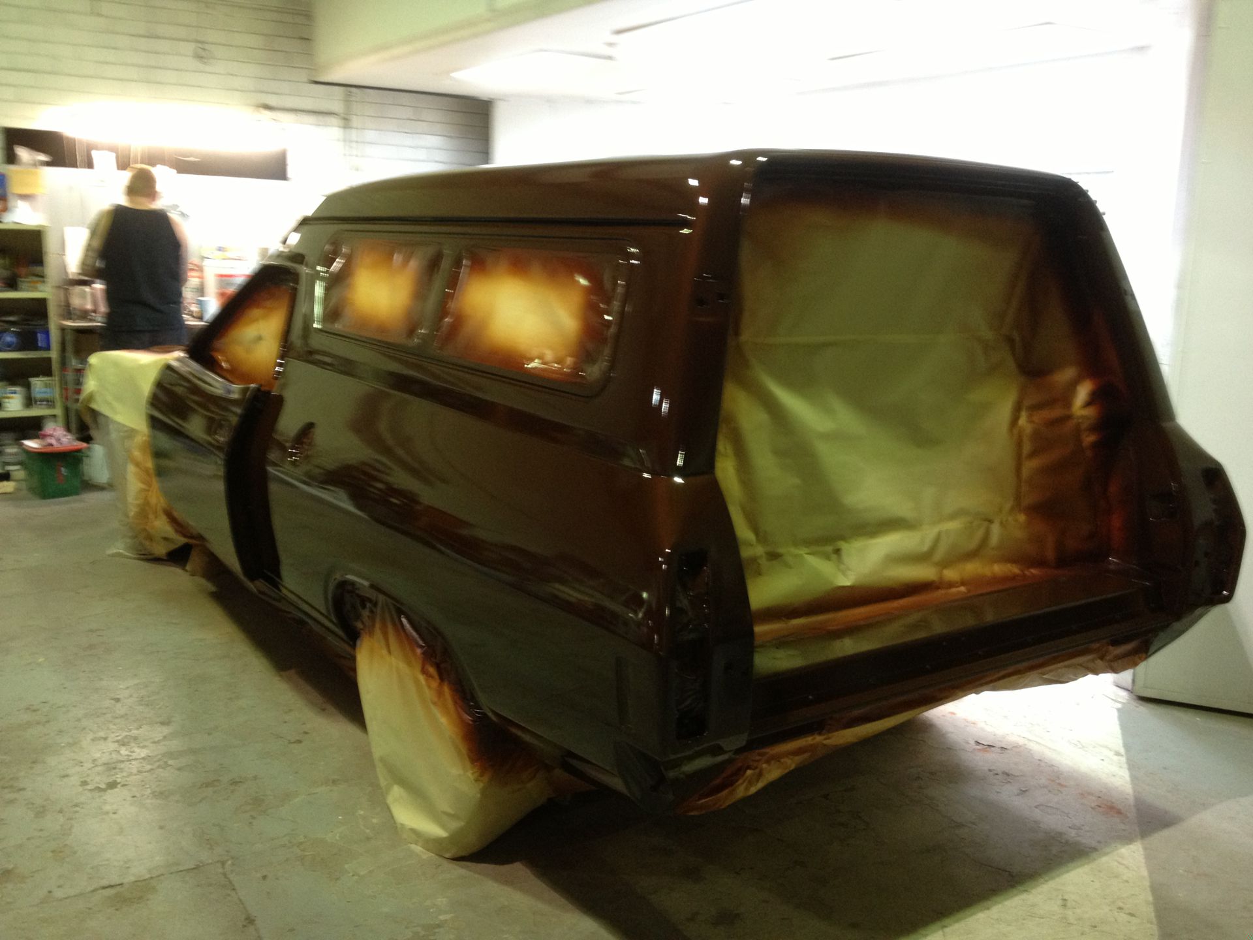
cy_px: 470
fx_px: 1267
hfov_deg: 52.6
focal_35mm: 35
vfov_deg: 40.7
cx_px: 626
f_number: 2.4
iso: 160
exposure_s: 1/20
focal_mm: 4.28
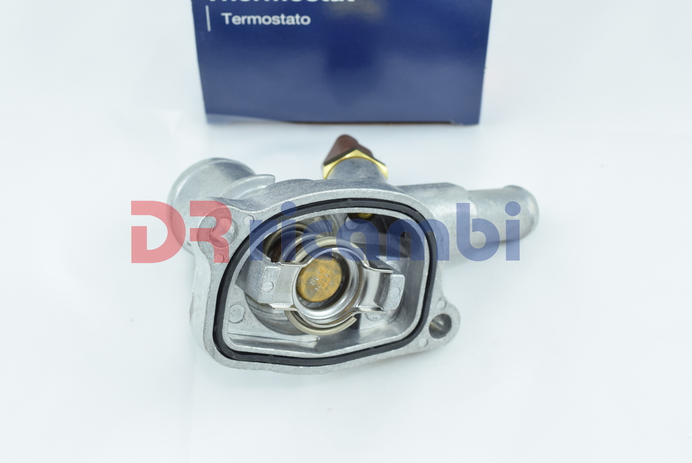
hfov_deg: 33.4
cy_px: 232
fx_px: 1155
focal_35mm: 60
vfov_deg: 22.7
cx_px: 346
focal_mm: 40
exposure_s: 1/60
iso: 250
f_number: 11
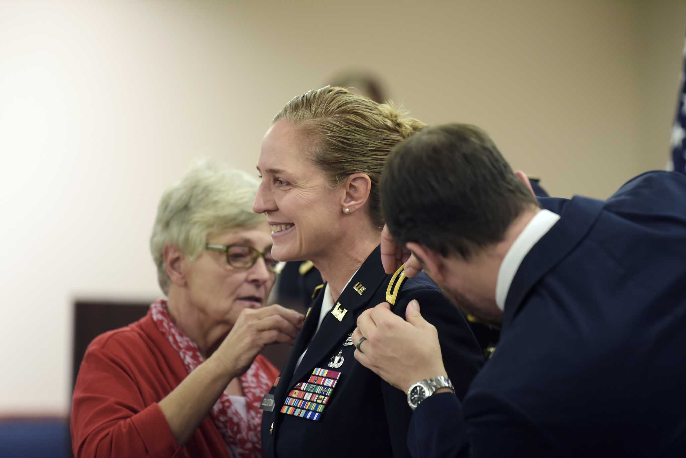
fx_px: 3812
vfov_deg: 6.9
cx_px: 343
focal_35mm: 200
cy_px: 229
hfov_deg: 10.3
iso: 1600
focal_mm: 200
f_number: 2.8
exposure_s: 1/100
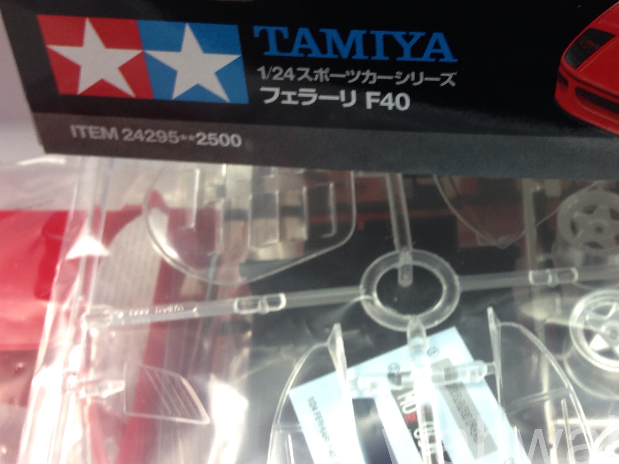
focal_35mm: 53
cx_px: 451
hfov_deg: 35.5
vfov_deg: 27.3
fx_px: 948
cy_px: 142
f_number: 2.4
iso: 50
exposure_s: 1/20
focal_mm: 4.12
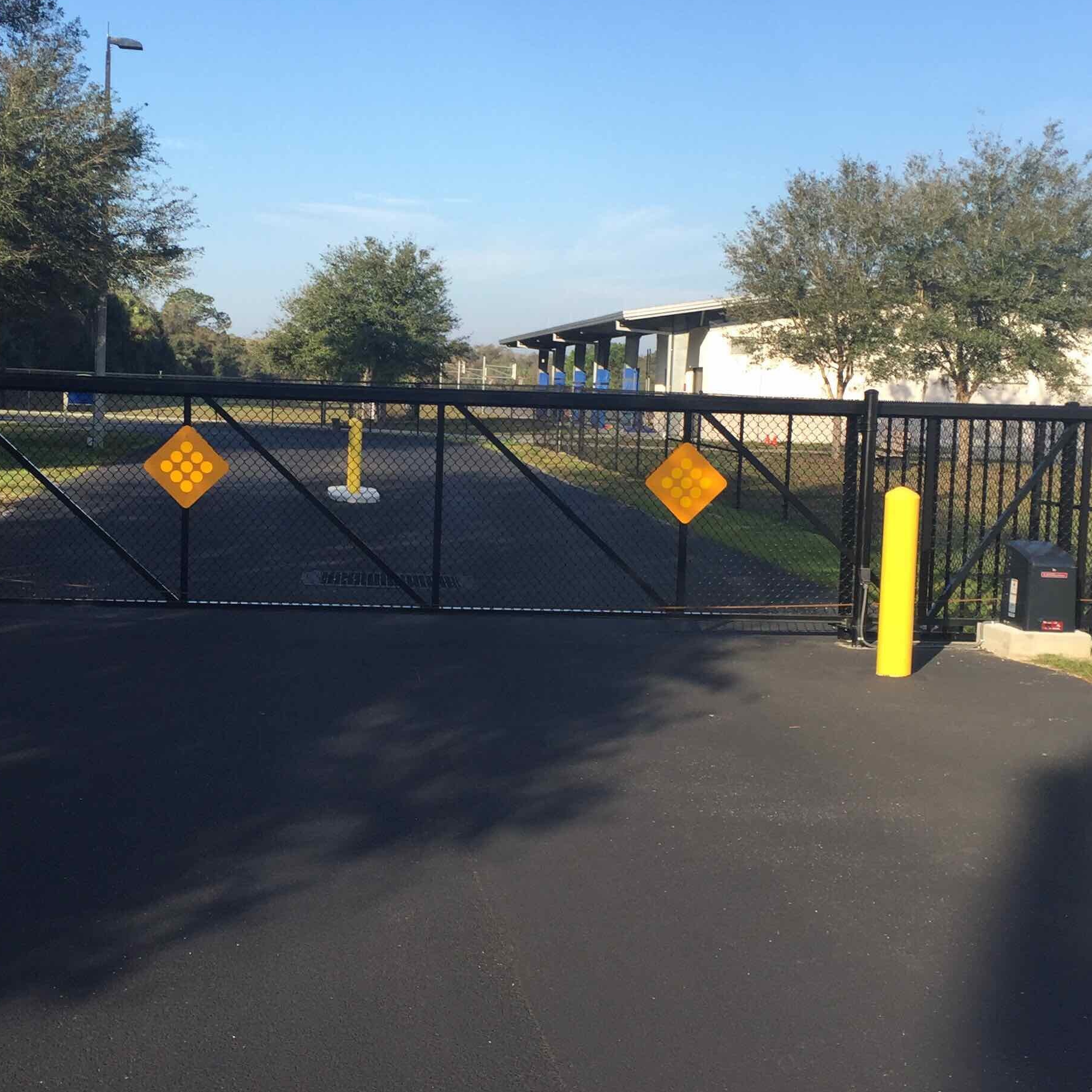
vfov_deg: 36.8
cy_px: 519
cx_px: 439
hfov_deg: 36.7
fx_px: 1642
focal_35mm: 46
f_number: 2.2
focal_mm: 4.15
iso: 32
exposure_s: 1/1130
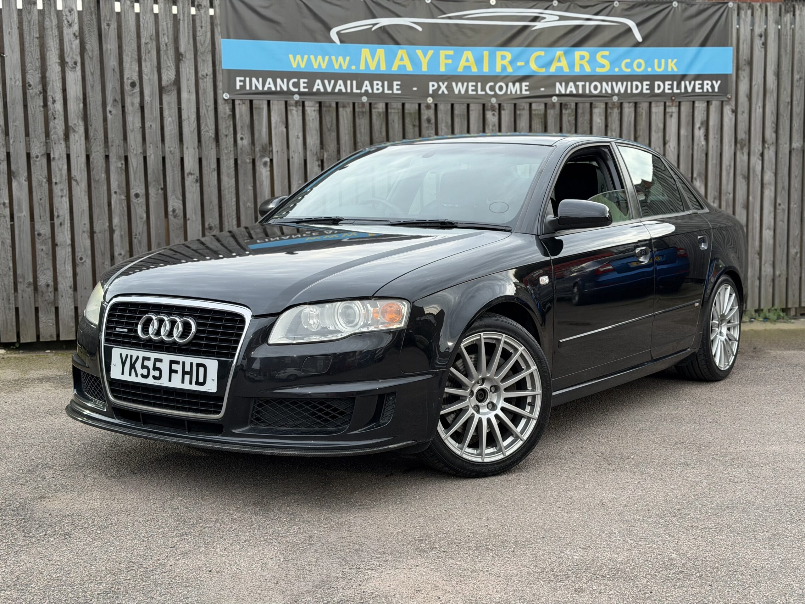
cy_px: 302
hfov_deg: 39.7
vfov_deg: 30.3
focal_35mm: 48
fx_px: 1116
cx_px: 402
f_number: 1.78
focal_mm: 6.76
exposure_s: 1/50
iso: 80
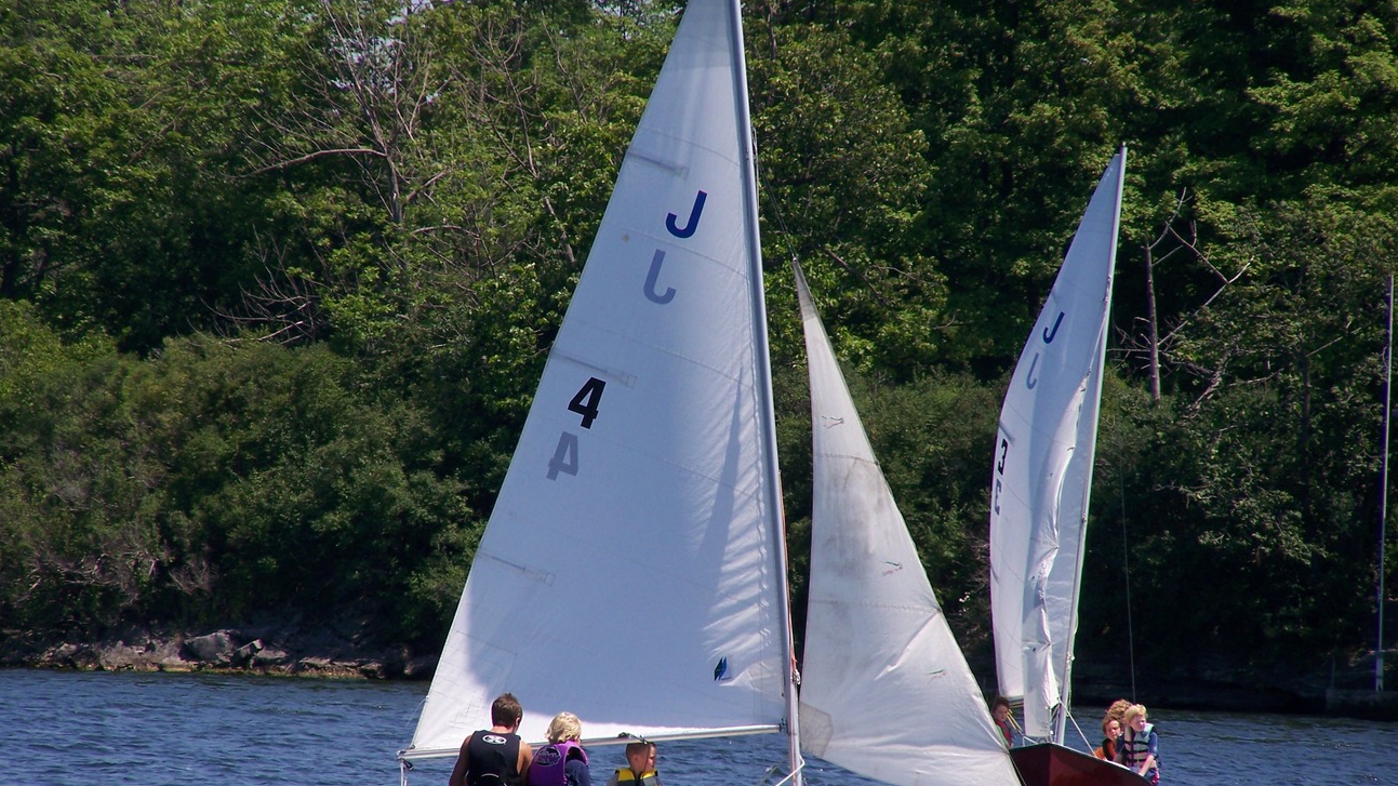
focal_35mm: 415
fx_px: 15382
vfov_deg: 2.9
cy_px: 480
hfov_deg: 5.2
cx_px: 698
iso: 64
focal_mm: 63
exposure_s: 1/400
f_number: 5
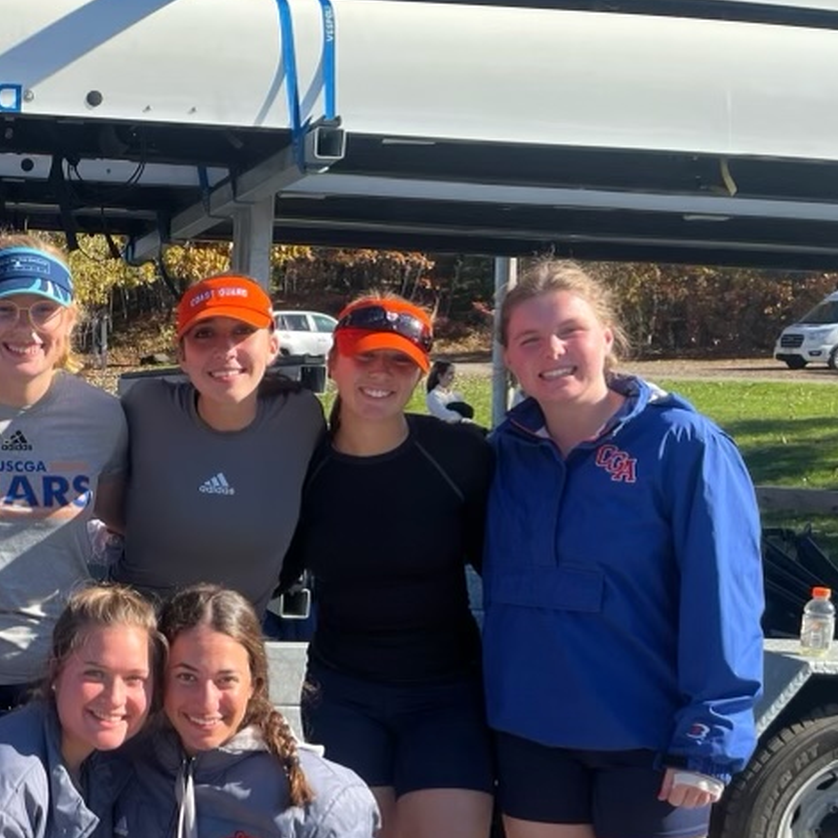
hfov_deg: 31.8
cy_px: 603
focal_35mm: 50
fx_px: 1369
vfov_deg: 33.5
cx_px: 28
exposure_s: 1/1647
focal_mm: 5.1
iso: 50
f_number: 1.6
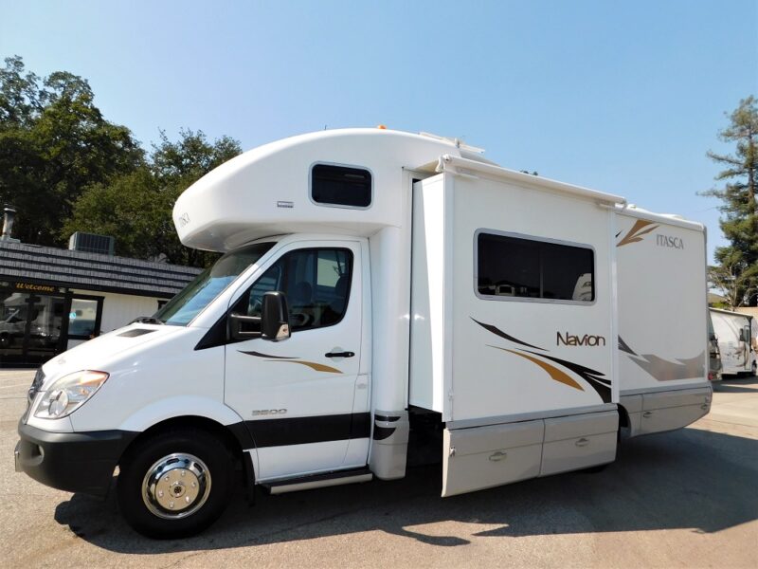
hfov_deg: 73.9
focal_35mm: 23
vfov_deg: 58.9
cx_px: 379
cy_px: 284
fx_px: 504
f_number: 3
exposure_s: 1/1250
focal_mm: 4
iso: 125
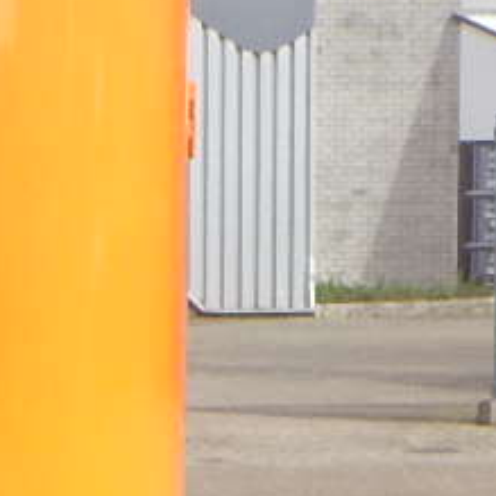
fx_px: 2853
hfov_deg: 9.6
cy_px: 471
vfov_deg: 9.9
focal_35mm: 176
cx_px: -303
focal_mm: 6.1
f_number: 4.6
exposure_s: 1/500
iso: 125
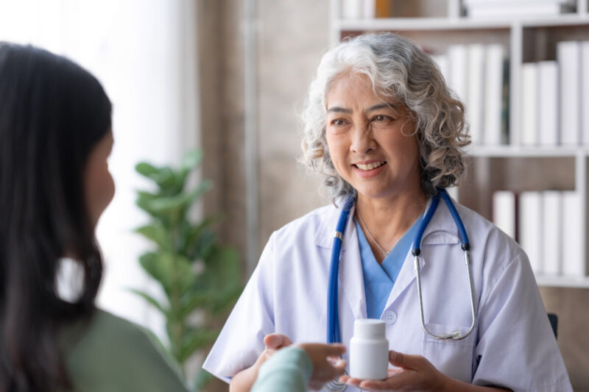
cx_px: 294
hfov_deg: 23.9
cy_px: 196
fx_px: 1390
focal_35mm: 85
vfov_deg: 16.1
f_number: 2.2
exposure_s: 1/320
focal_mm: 85
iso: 200
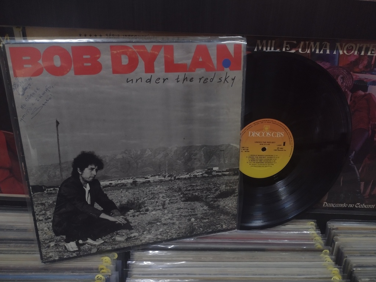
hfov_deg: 65.3
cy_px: 141
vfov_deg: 51.4
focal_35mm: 27
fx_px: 293
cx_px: 188
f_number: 1.7
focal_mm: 4.71
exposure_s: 1/40
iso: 366
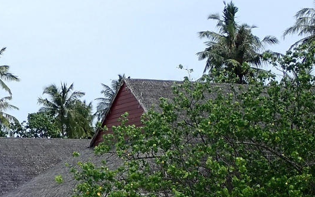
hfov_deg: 14.5
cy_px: 213
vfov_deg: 9.2
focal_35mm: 141
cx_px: -16
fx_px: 1211
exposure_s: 1/1000
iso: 100
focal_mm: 8.99
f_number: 4.5
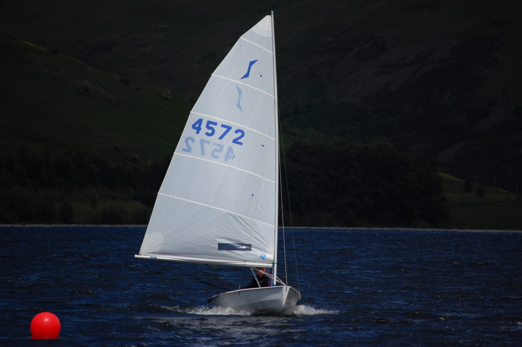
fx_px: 4346
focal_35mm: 300
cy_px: 174
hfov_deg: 6.9
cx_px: 261
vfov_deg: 4.6
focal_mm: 200
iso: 200
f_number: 5.6
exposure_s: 1/2000
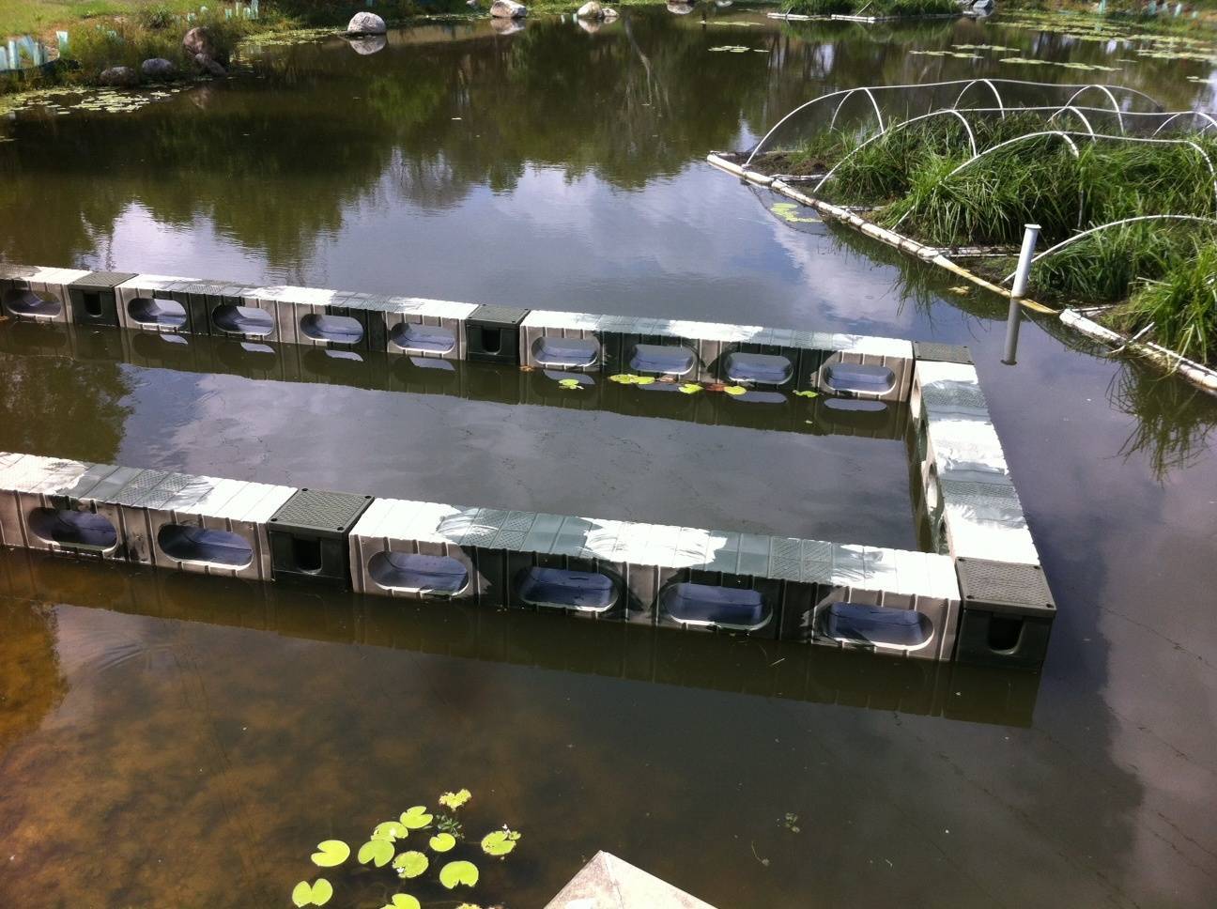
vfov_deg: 40.6
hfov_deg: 52.7
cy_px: 454
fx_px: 1229
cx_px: 608
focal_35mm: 35
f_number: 2.8
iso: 80
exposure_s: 1/794
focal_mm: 3.85
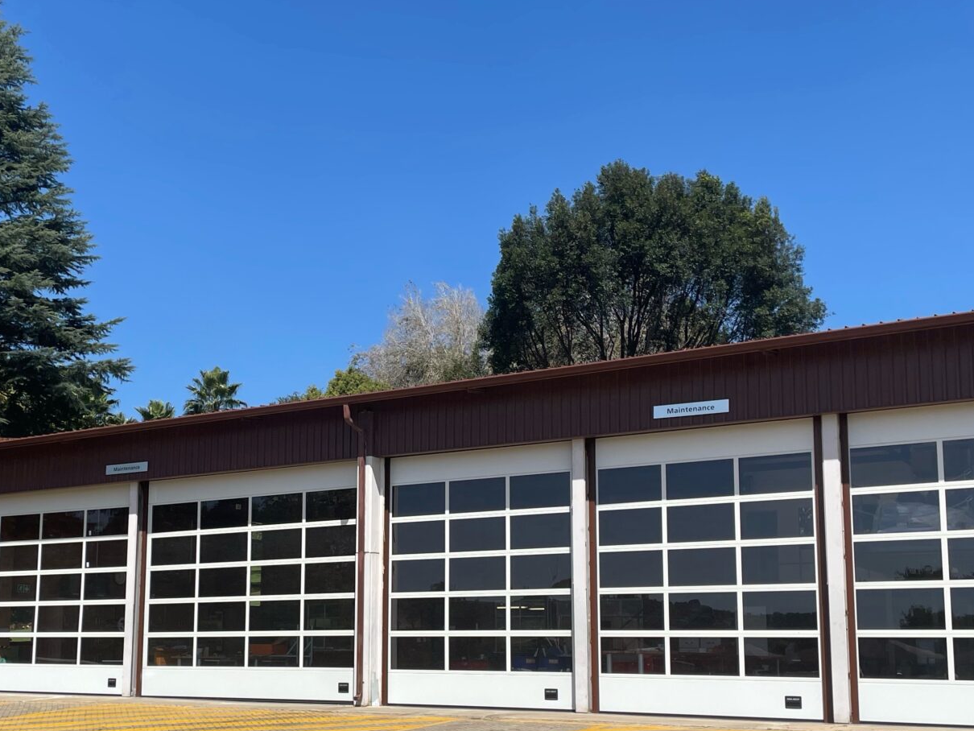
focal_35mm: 44
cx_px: 368
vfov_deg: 32.5
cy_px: 510
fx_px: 1238
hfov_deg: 42.6
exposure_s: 1/4000
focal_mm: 4.2
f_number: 1.6
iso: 32
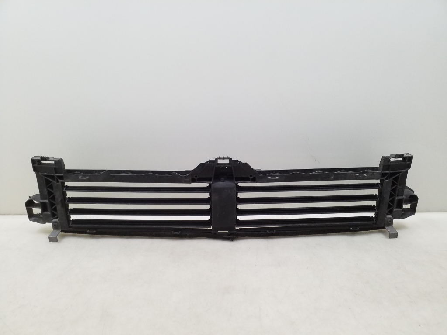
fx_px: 349
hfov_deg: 65.3
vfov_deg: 51.4
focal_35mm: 27
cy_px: 168
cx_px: 224
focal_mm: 3.6
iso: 125
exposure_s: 1/50
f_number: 1.9
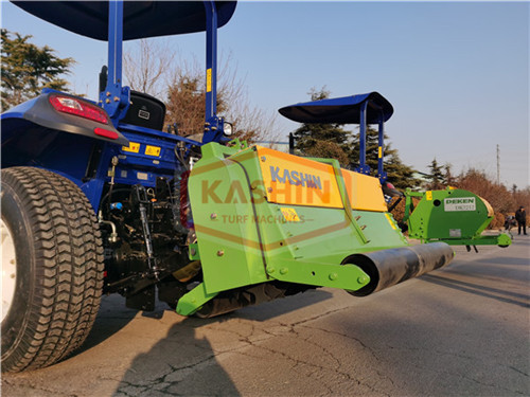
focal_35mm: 27
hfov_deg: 65.3
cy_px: 198
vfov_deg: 51.4
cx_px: 265
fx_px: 413
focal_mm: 5.56
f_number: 1.6
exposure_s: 1/2924
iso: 50
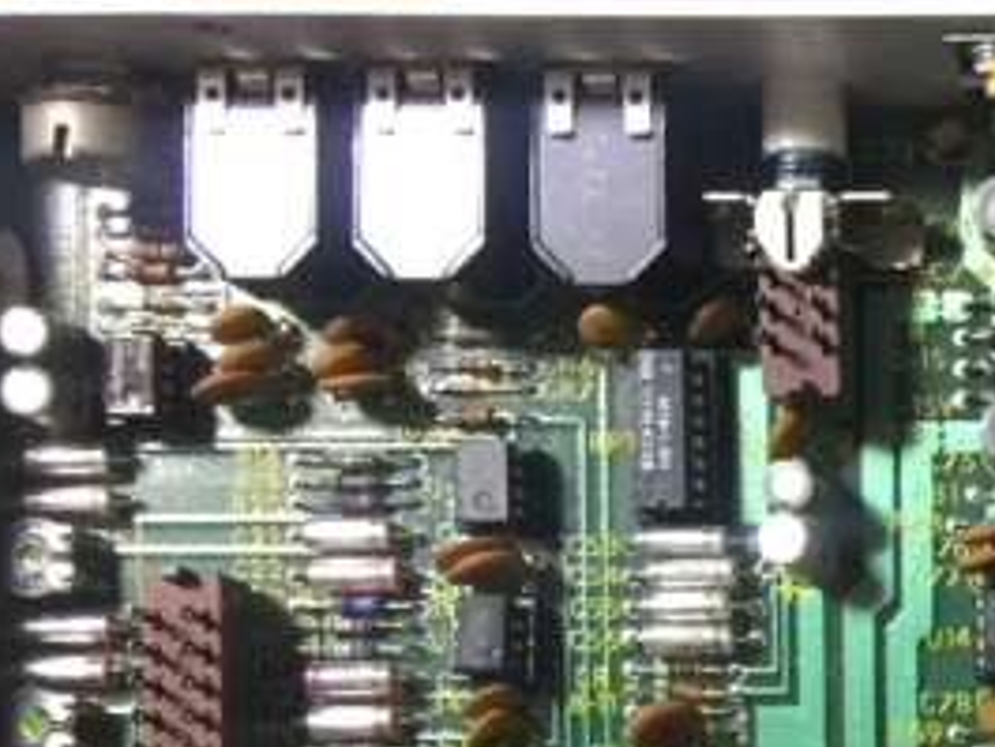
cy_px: 1126
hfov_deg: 15.6
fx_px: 3221
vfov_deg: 12.6
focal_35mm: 112
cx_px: 1663
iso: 125
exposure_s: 1/10
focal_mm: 4.15
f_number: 2.2
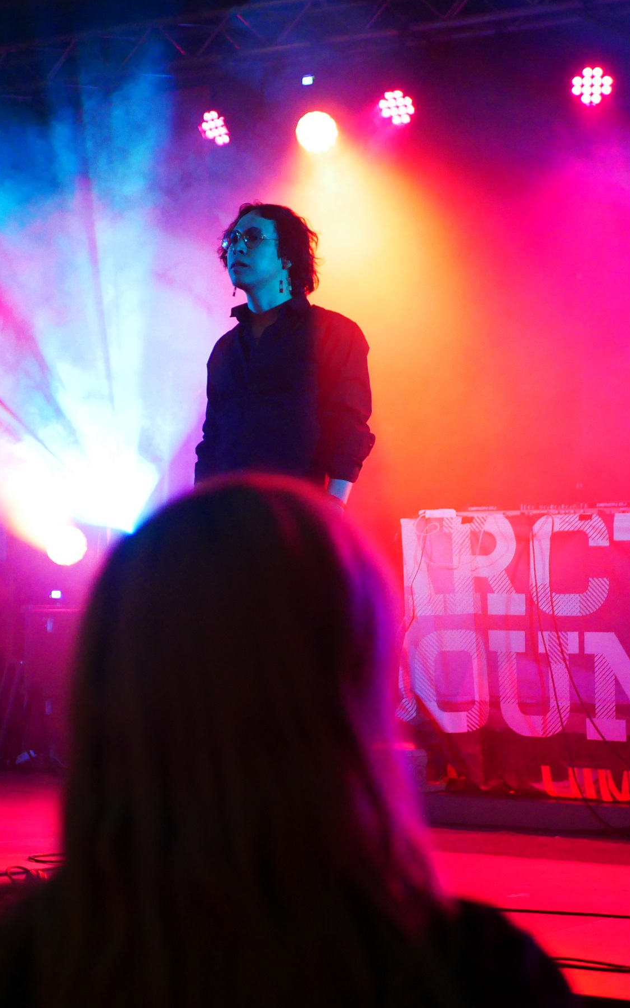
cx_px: 197
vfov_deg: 29.0
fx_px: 1950
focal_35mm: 71
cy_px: 502
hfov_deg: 18.3
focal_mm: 25
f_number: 1.7
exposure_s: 1/60
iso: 1600
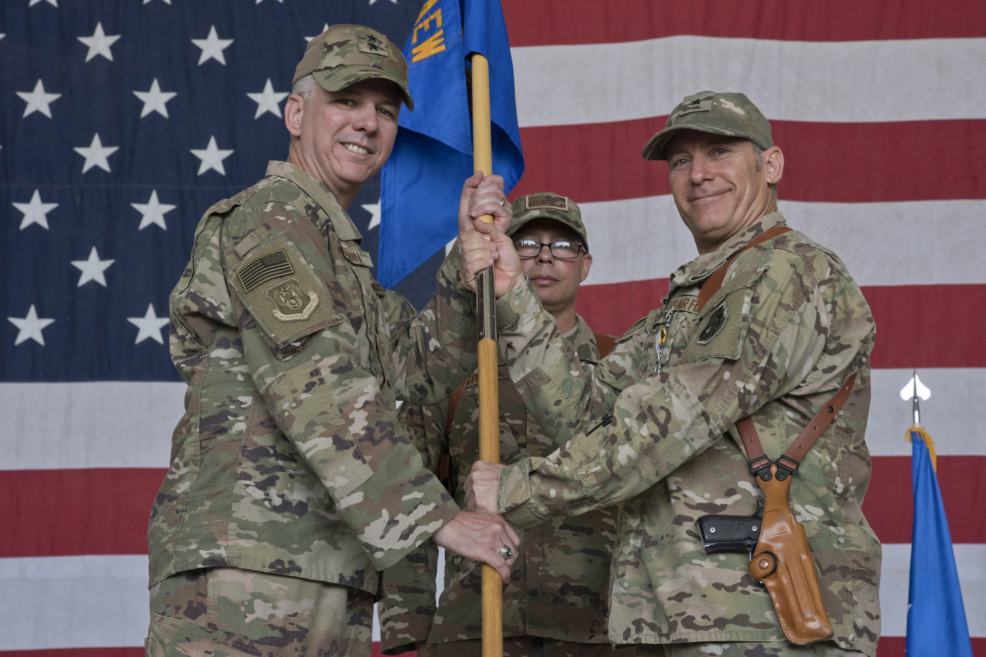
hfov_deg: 26.0
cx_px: 493
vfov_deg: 17.5
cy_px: 328
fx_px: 2136
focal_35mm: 78
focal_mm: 78
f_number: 10
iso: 1000
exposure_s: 1/125
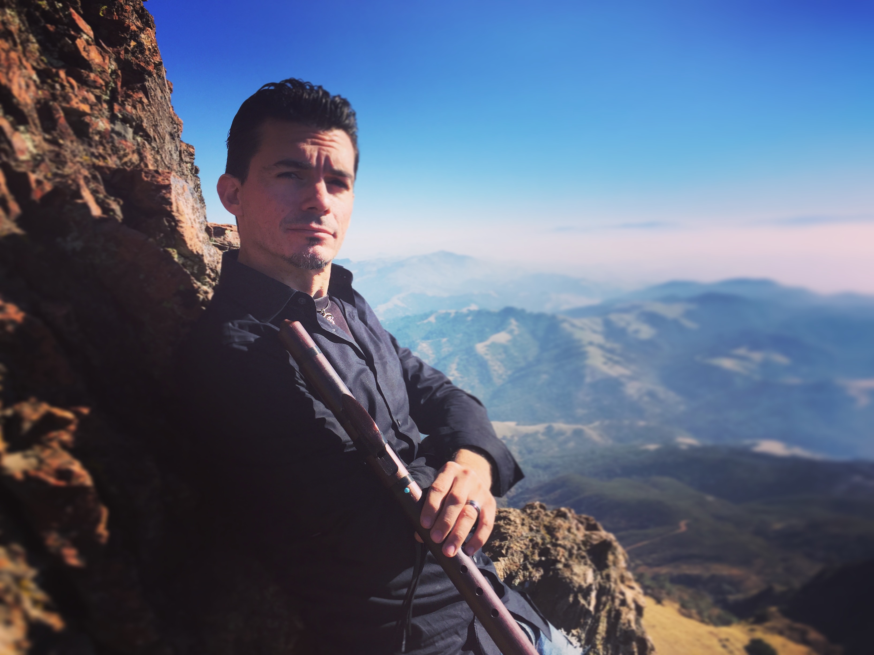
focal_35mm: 29
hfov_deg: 61.7
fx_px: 732
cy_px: 328
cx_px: 437
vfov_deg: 48.2
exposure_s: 1/1647
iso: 32
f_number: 2.2
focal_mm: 4.15
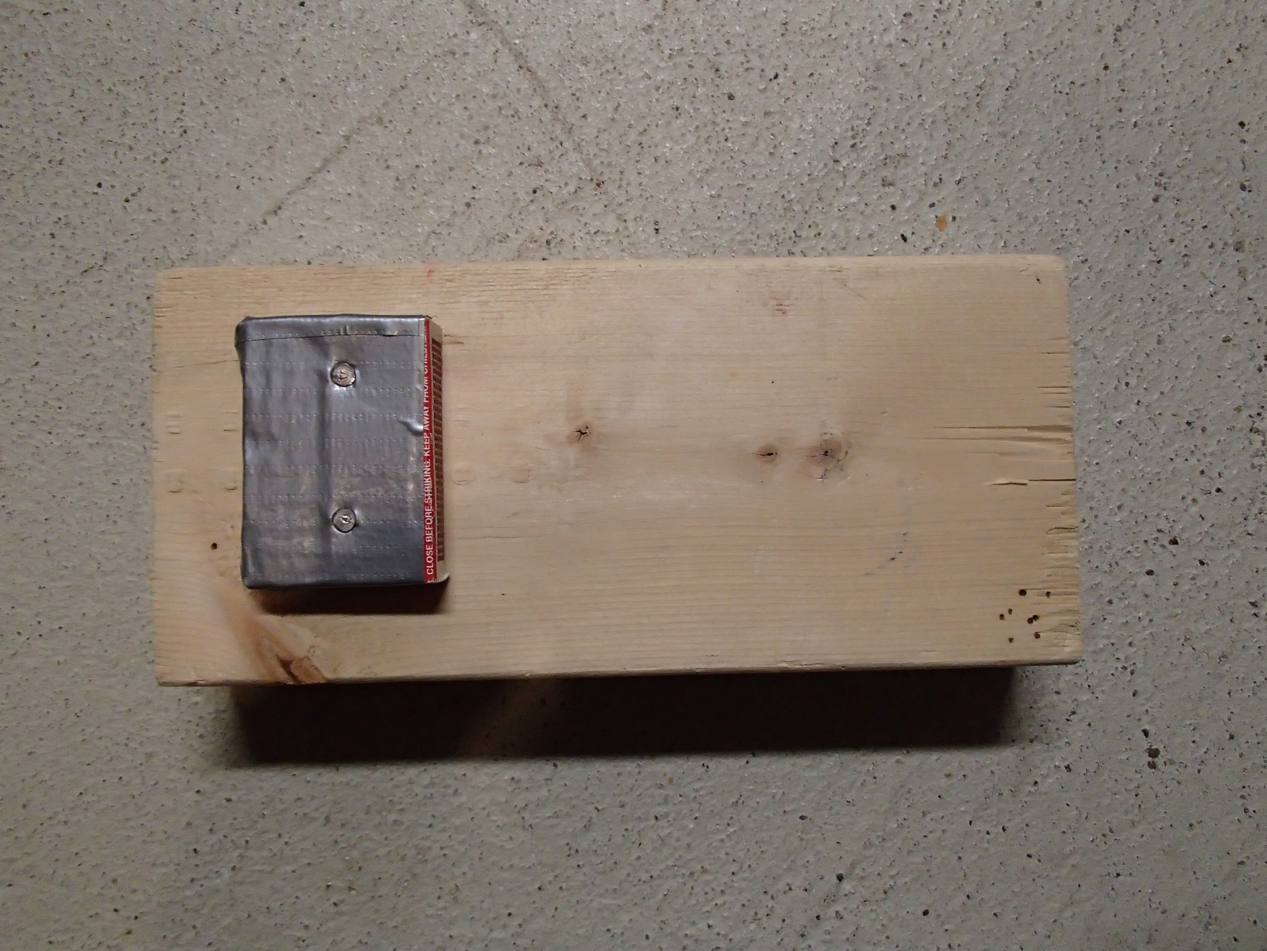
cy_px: 476
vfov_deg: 49.7
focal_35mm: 28
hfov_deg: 63.4
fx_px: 1025
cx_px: 634
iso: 640
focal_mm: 5
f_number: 3.9
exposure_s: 1/30
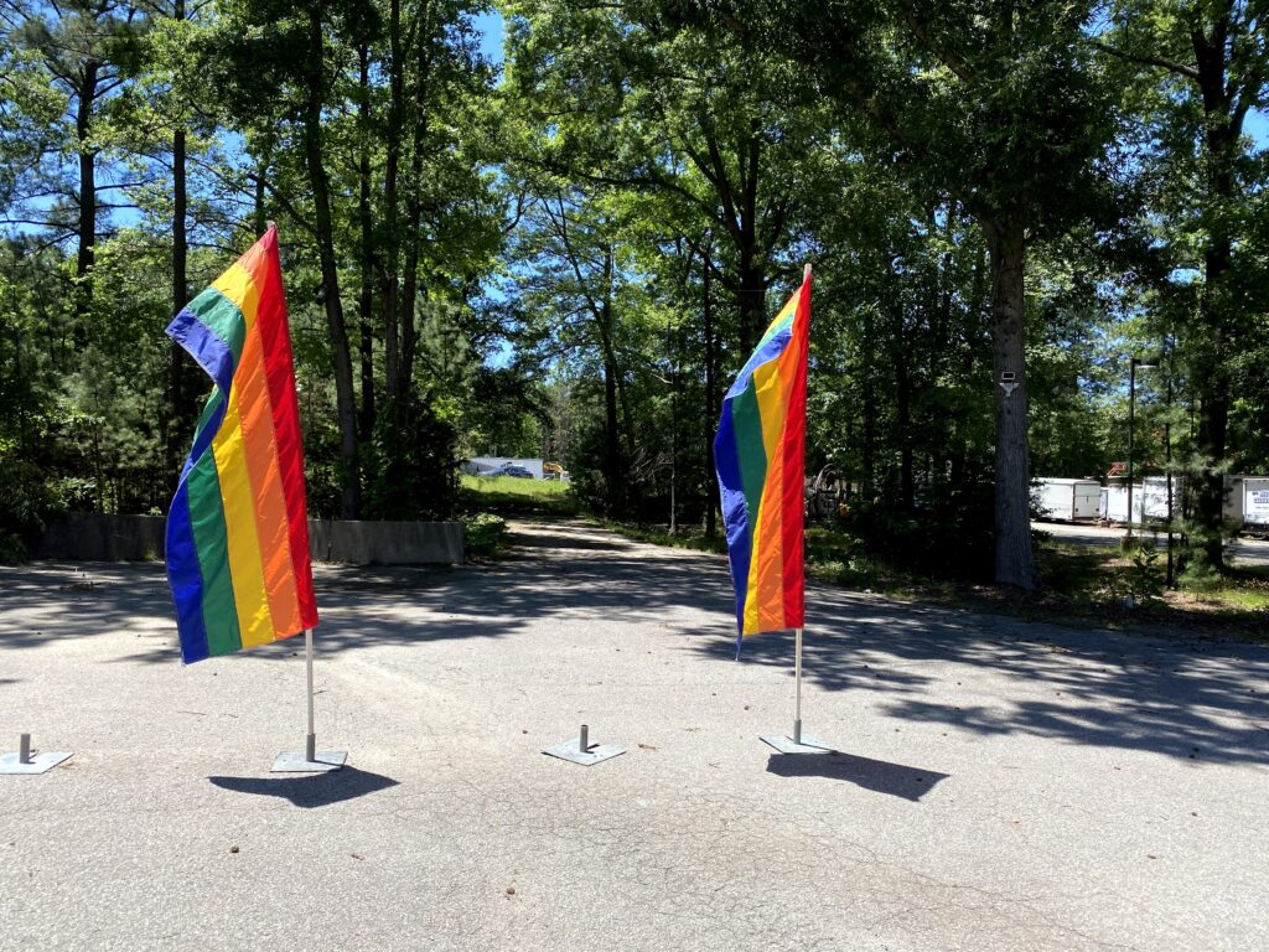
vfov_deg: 53.1
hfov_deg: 67.3
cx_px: 634
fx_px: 953
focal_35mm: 26
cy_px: 476
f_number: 1.8
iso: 32
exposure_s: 1/1397
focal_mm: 4.25
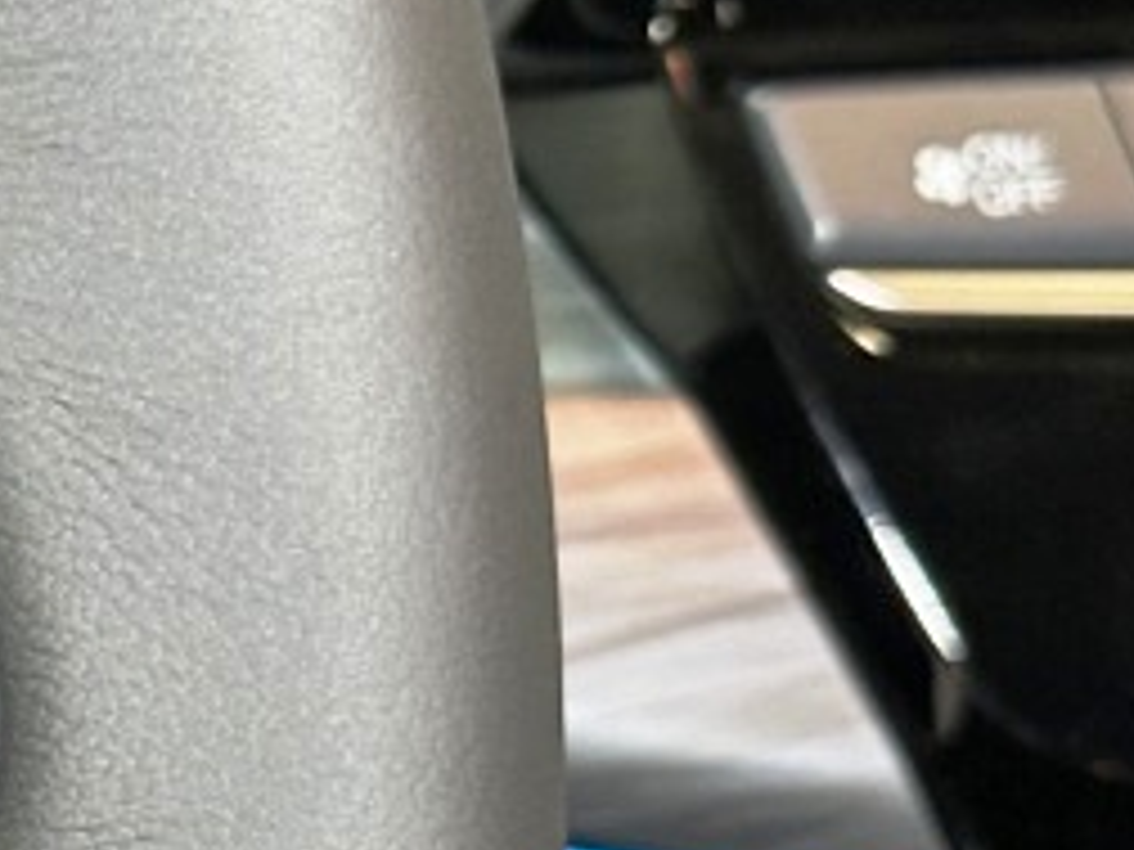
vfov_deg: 7.6
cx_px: -778
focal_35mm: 195
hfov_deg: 9.7
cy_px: 544
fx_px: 6388
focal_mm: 6.86
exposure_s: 1/30
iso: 500
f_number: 1.78
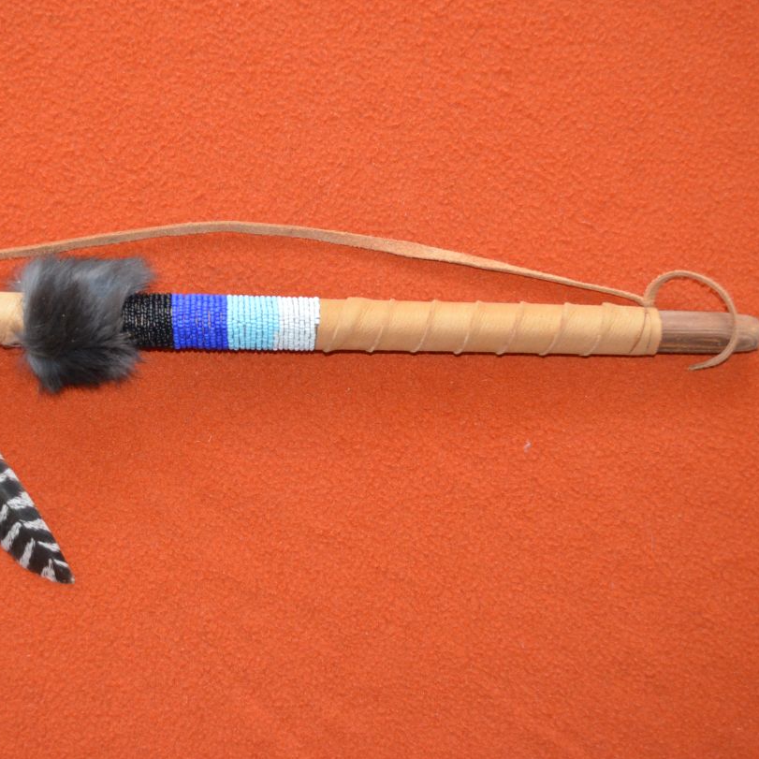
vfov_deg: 31.6
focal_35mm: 54
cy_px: 380
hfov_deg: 31.5
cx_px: 276
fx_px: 1340
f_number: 4.5
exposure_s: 1/60
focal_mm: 28
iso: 3200
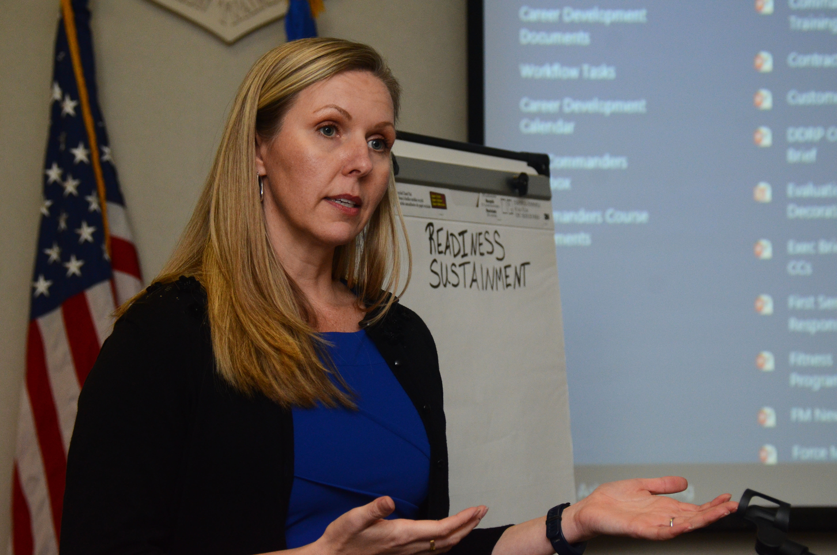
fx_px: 2506
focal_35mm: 108
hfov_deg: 19.0
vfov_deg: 12.6
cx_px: 418
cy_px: 278
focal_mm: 72
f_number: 5.6
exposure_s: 1/160
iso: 1600
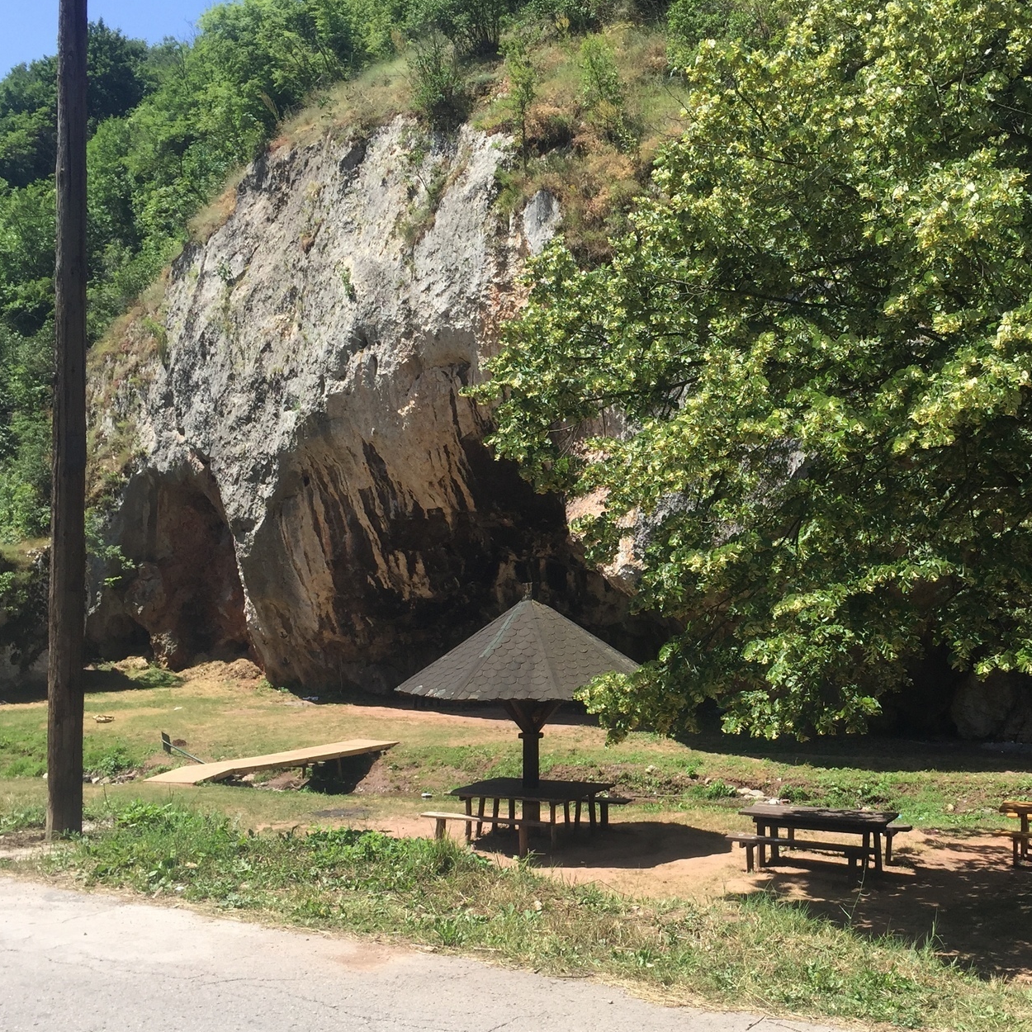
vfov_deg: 40.9
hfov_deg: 40.3
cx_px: 712
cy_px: 570
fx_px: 1383
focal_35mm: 41
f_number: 2.2
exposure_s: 1/1163
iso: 32
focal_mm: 4.15
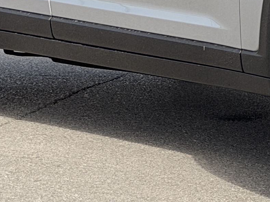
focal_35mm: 244
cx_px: 366
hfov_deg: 8.0
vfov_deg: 6.0
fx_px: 1903
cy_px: -78
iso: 64
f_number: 1.78
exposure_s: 1/5587
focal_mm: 6.76
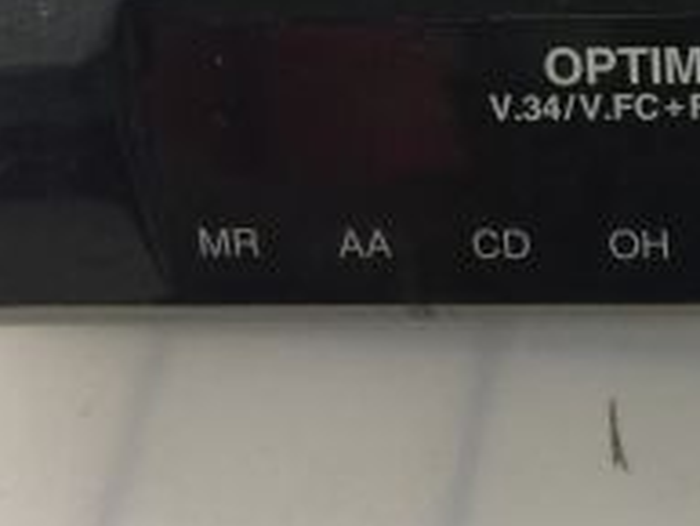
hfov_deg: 20.9
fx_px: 1821
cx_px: 729
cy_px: -160
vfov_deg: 15.6
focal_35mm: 90
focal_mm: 4.15
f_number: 2.2
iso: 40
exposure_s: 1/30
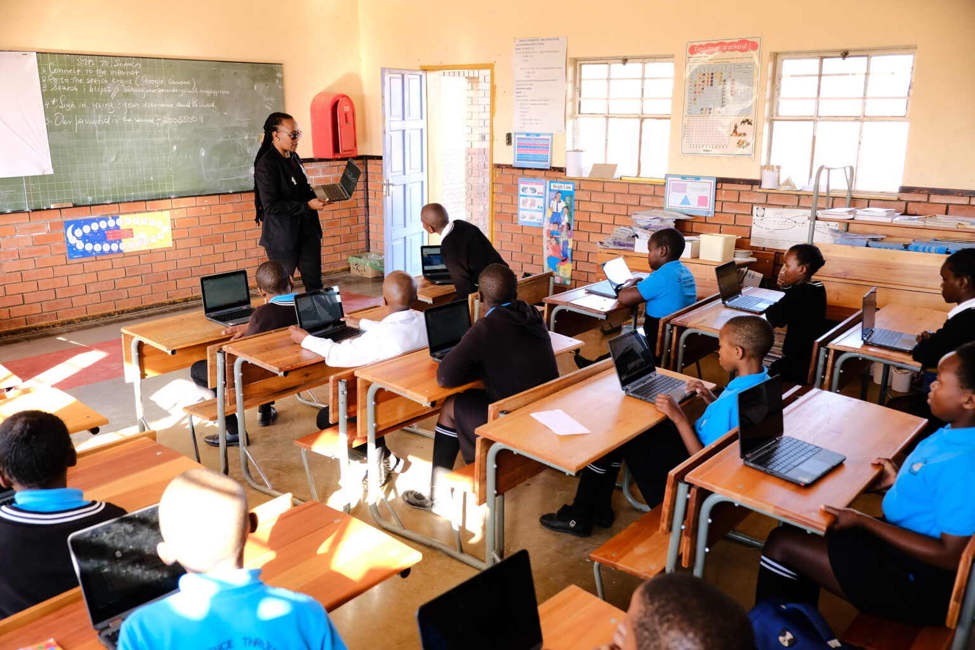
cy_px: 325
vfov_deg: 42.3
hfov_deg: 60.3
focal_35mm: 31
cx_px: 488
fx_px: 840
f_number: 3.2
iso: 500
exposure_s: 1/100
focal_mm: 20.5
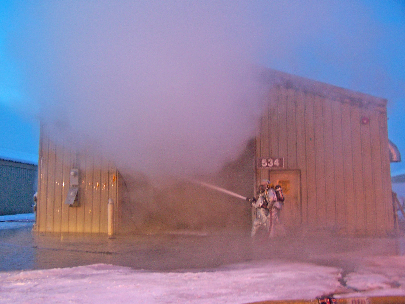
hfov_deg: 49.0
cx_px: 202
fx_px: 445
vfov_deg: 37.7
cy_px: 152
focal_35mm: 38
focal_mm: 6.3
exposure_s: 1/8
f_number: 2.8
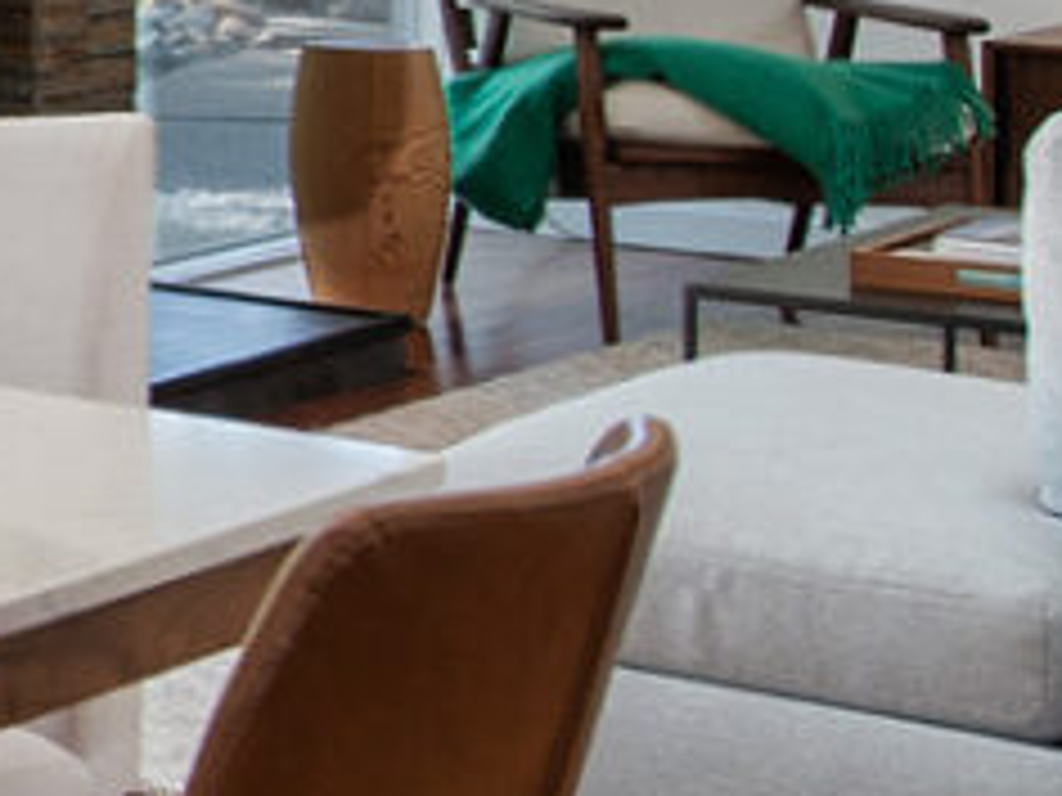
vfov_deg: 11.6
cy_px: -126
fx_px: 3835
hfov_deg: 11.8
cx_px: -1719
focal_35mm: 125
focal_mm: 16
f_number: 9
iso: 200
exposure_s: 1/10
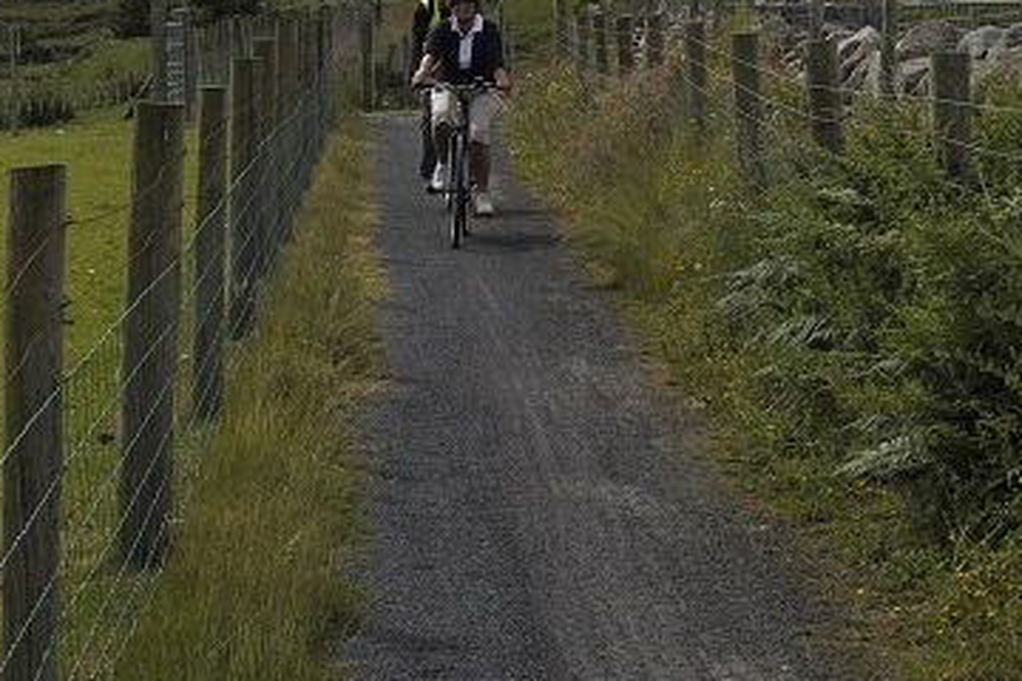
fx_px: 3548
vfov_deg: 10.8
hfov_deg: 16.4
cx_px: 605
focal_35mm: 125
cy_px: -119
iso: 100
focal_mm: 30
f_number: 8
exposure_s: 1/400
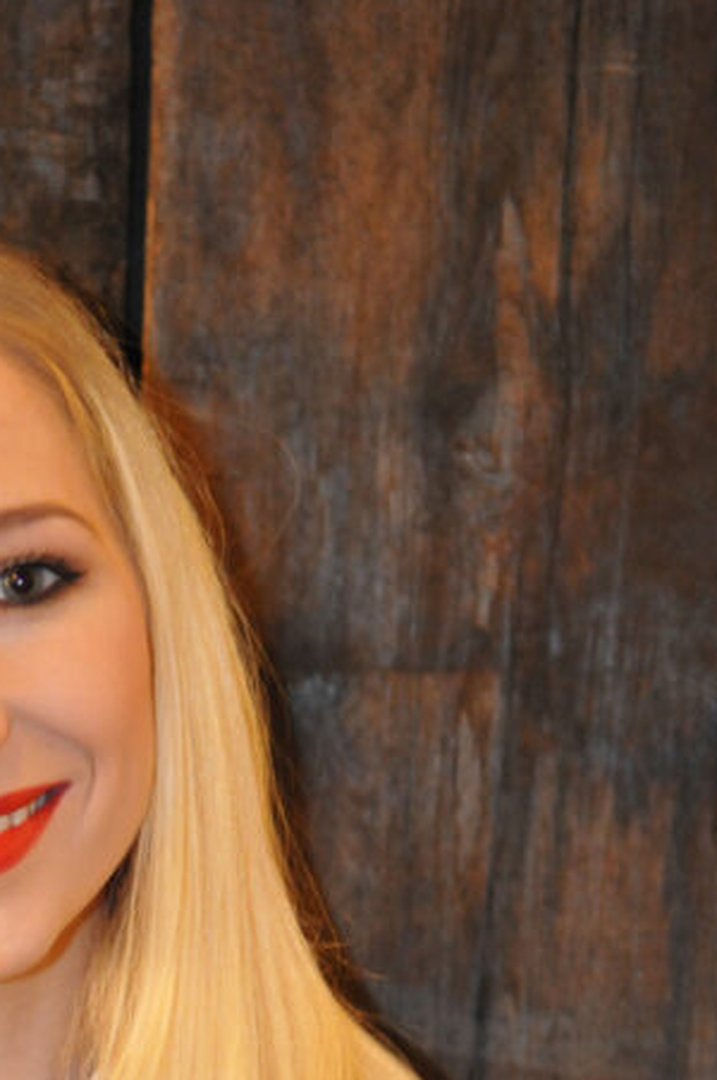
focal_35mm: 136
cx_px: -60
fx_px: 4075
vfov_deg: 14.8
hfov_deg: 10.0
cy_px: 1140
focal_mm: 40
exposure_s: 1/40
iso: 1600
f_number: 2.8
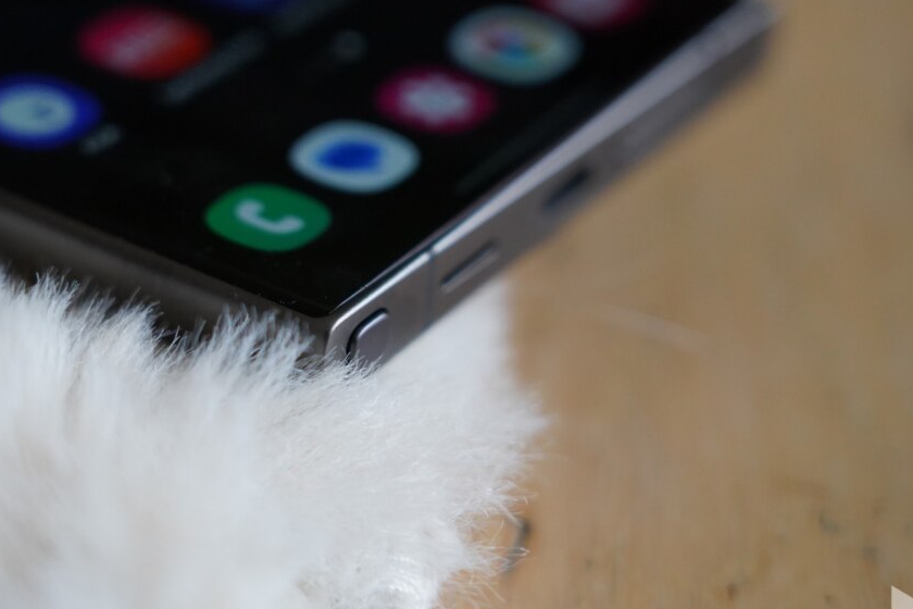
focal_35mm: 150
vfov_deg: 9.1
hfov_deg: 13.7
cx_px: 342
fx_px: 3804
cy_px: 269
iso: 2500
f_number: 4
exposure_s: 1/160
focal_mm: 105
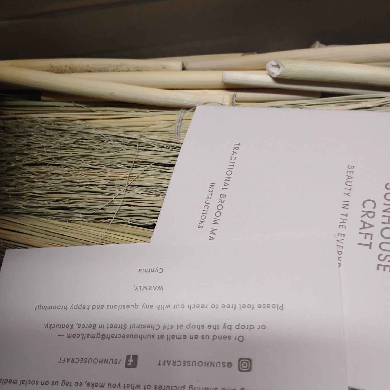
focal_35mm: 33
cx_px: 195
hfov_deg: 49.7
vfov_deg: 49.6
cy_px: 224
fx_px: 421
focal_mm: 4.26
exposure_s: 1/120
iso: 731
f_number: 1.8
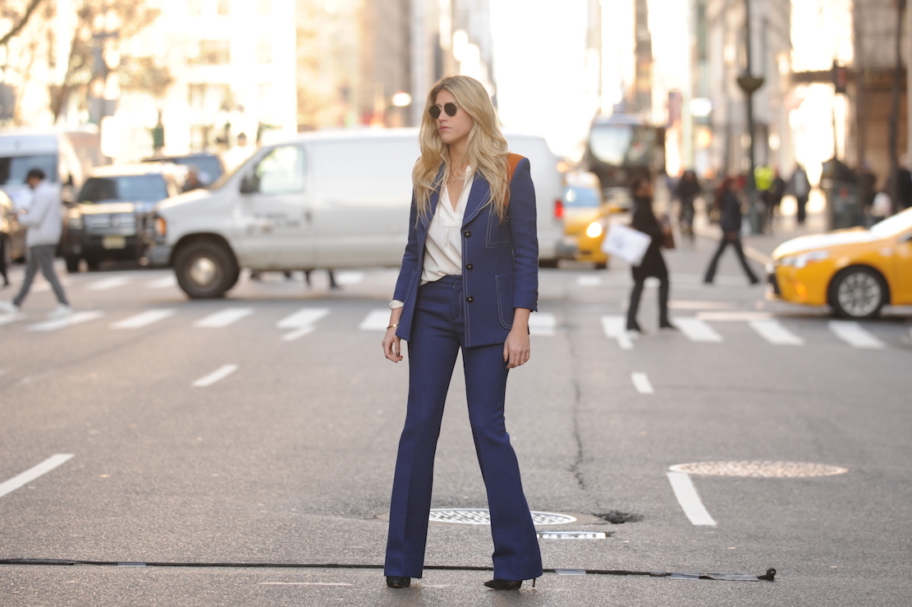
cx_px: 469
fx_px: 4101
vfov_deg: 8.5
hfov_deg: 12.7
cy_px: 251
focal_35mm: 162
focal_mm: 120
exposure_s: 1/400
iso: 400
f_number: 2.8
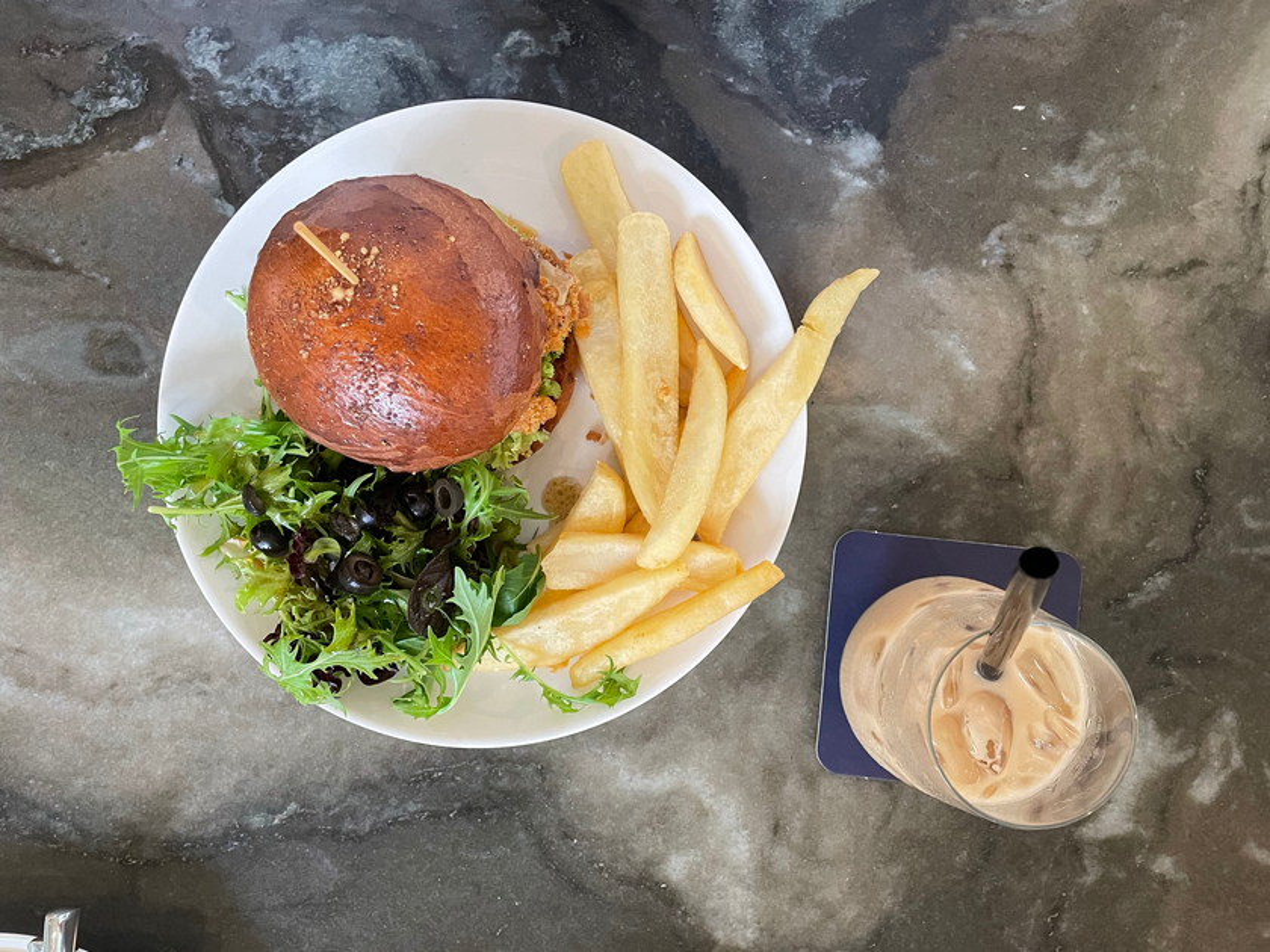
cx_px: 635
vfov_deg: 53.1
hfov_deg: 67.3
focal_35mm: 26
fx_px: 954
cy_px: 476
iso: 400
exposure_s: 1/50
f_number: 1.6
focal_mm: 4.2
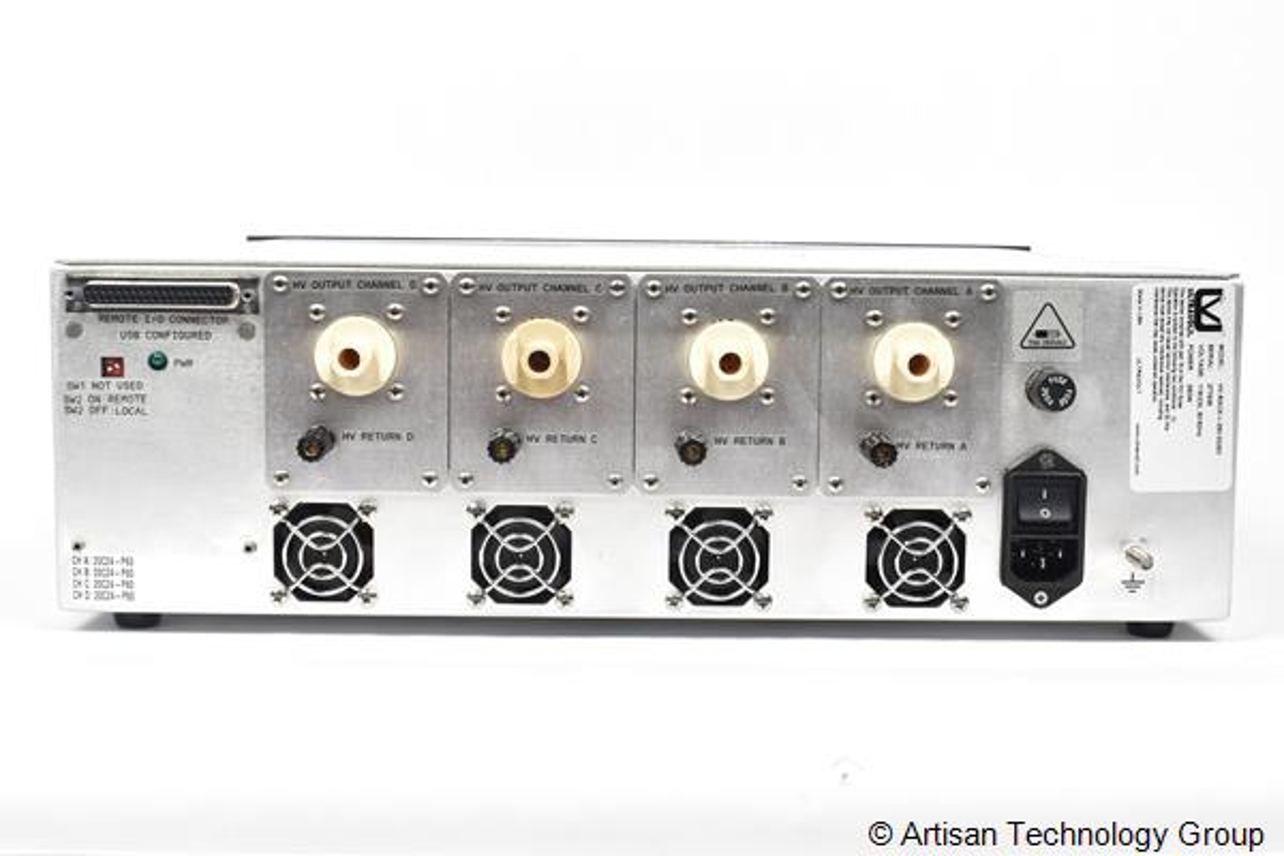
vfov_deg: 36.9
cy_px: 428
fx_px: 1284
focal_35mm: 36
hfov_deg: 53.1
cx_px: 642
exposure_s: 1/200
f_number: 13
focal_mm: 24
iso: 200
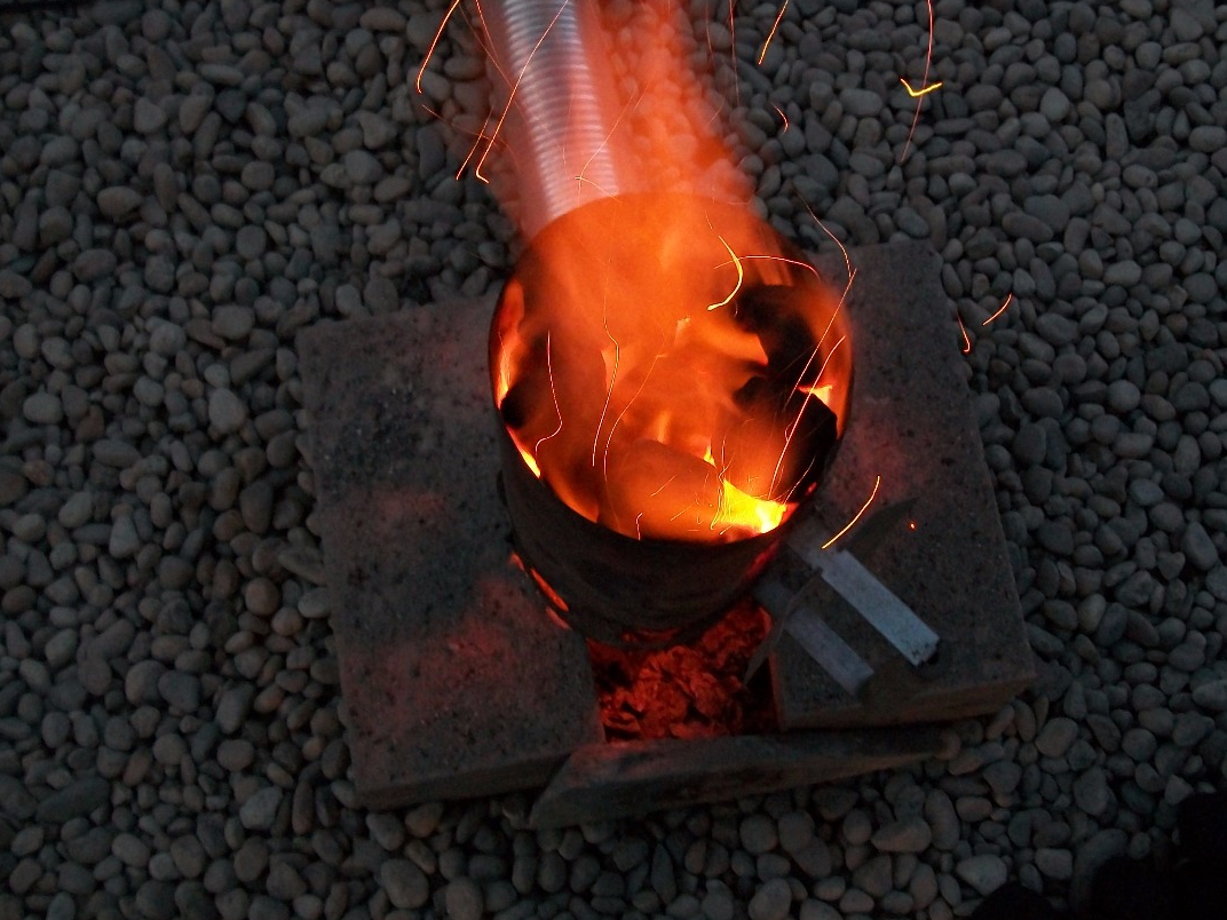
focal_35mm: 43
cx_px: 636
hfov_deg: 43.8
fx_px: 1524
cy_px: 340
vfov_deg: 33.4
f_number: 2.9
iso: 220
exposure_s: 1/8
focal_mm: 5.7
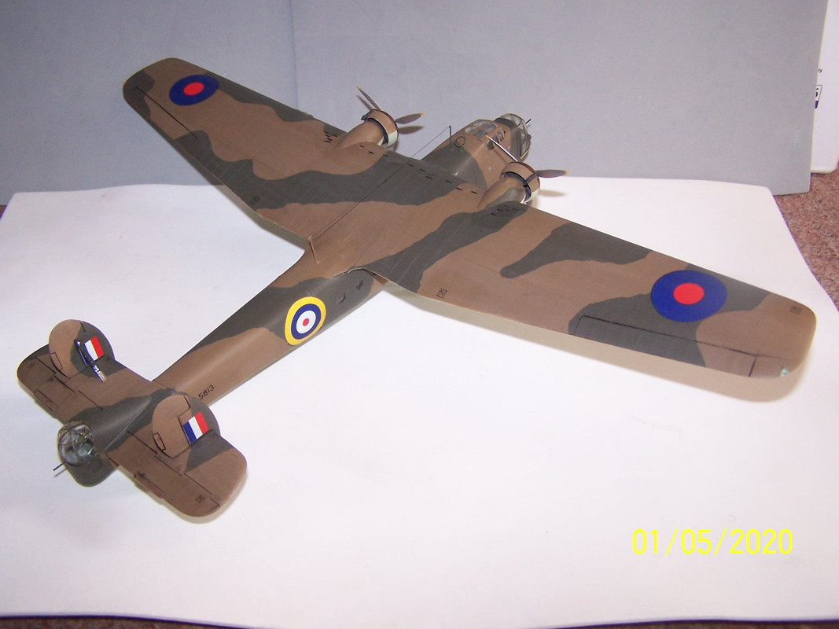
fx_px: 921
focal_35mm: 38
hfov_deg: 49.0
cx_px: 420
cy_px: 314
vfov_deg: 37.7
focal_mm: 6.3
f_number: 2.8
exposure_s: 1/60
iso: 140
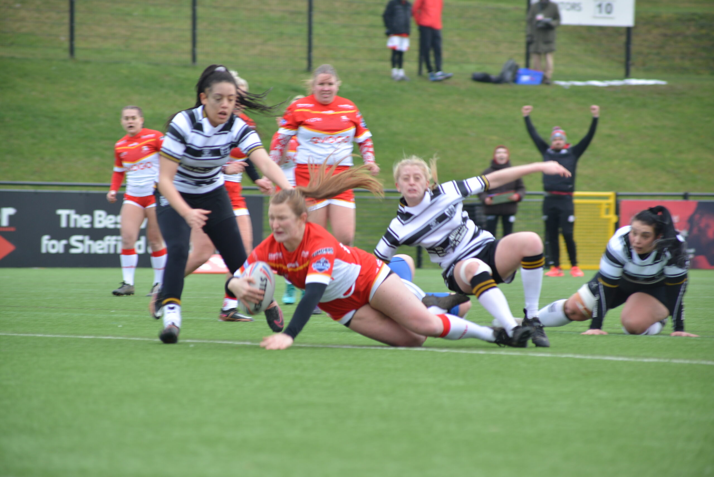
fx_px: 4365
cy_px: 238
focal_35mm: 220
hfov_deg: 9.4
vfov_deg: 6.3
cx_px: 357
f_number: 6.3
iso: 400
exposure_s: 1/200
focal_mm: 220
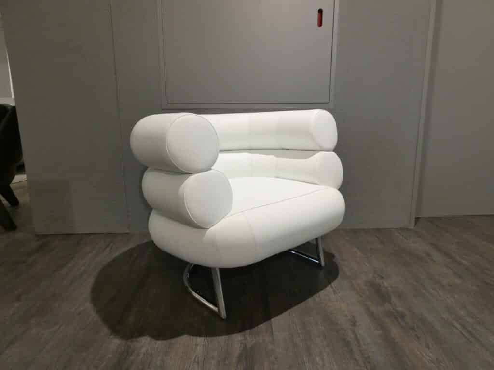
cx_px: 247
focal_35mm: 24
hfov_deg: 71.6
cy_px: 185
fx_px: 343
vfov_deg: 56.8
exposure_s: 1/60
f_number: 3.3
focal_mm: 4.3
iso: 320
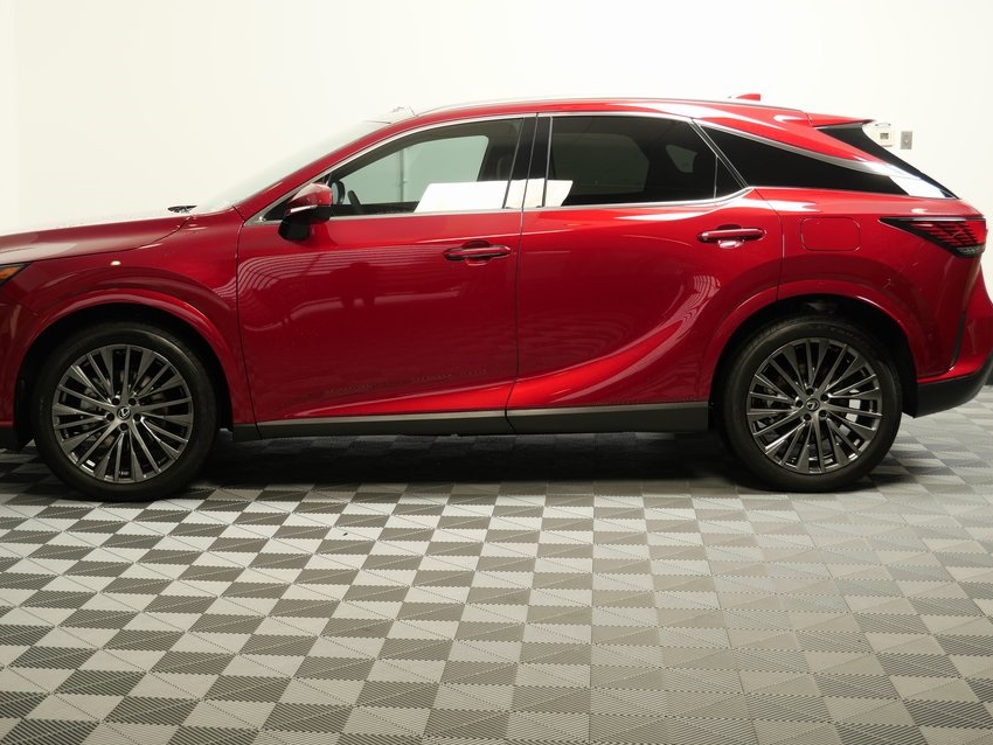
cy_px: 309
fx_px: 1521
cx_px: 442
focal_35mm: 53
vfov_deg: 27.5
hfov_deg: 36.1
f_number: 5
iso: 250
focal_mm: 22
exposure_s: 1/100
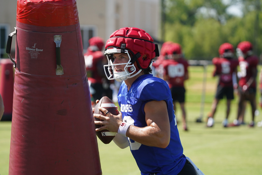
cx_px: 131
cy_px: 88
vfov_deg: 4.7
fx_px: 2147
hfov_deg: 7.0
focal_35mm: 295
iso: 800
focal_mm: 295
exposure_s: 1/1000
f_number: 8
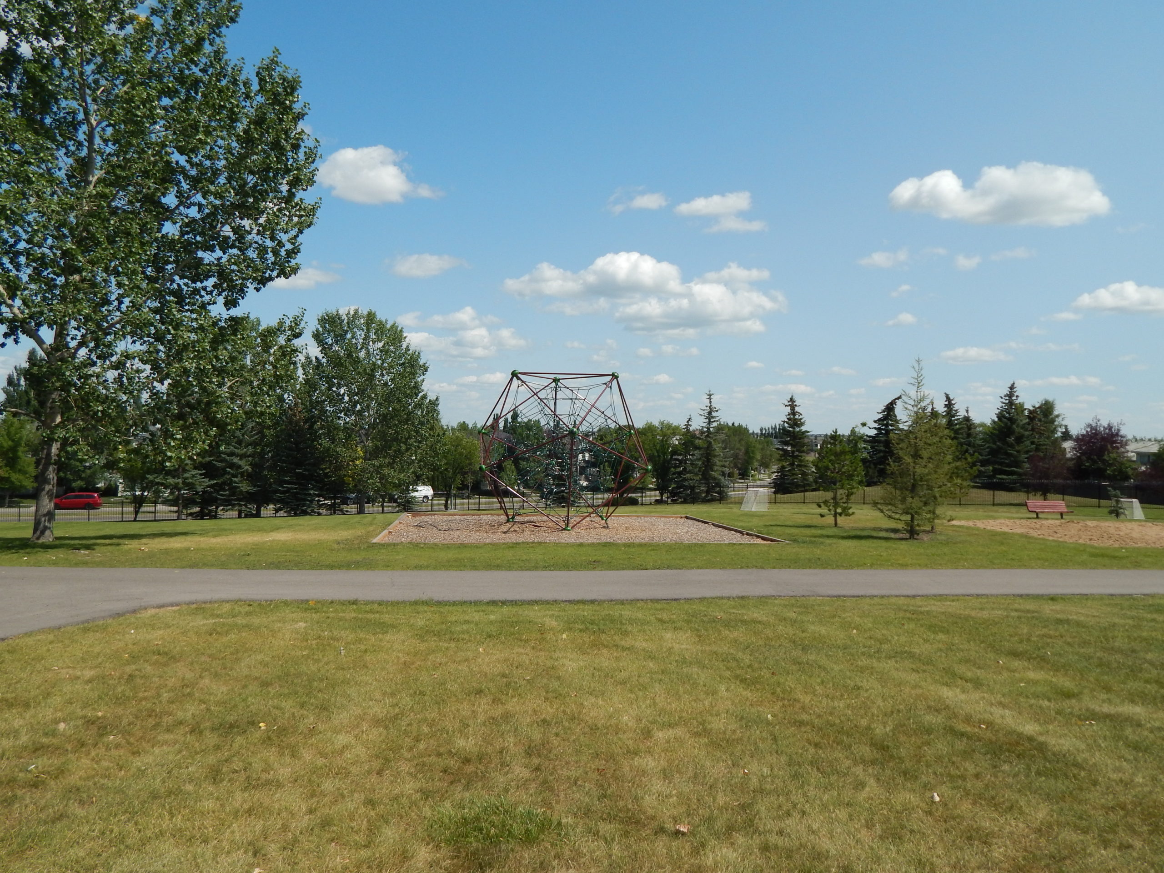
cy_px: 436
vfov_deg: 54.9
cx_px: 582
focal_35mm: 25
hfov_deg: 69.4
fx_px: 841
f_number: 6.1
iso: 125
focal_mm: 4.5
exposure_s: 1/640
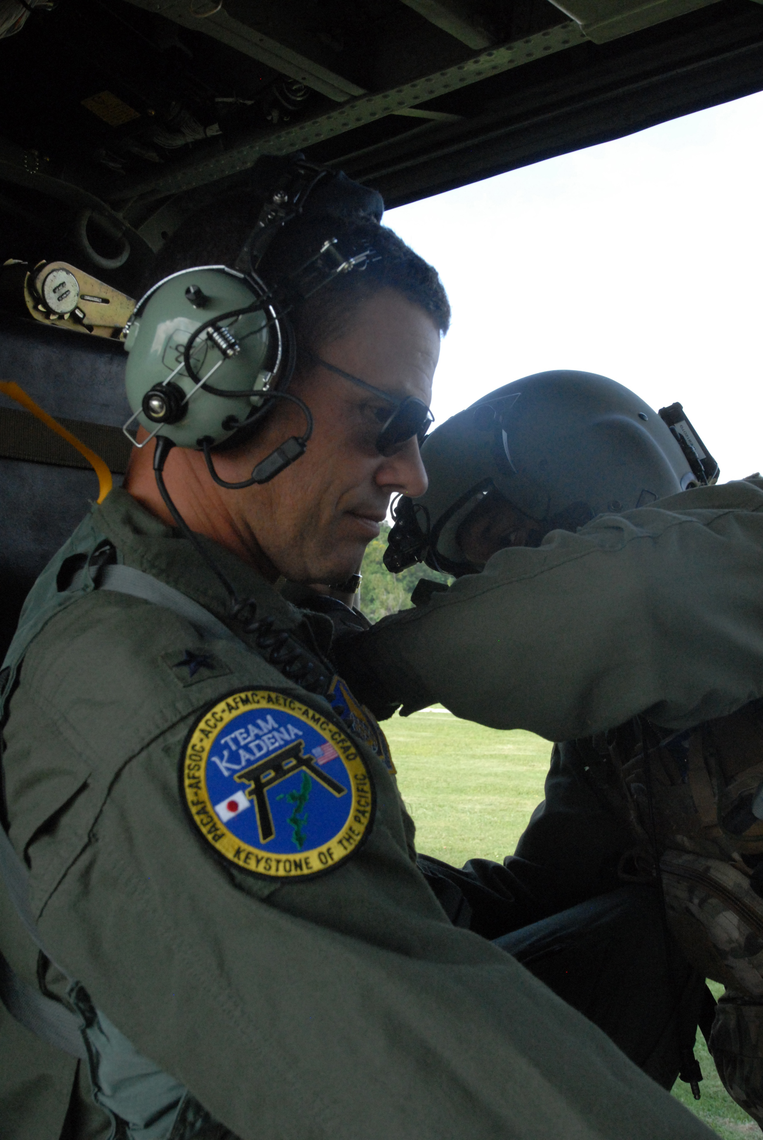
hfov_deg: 37.0
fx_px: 1141
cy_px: 570
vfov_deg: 53.1
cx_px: 382
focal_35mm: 36
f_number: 9
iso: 800
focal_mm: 24
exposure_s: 1/320
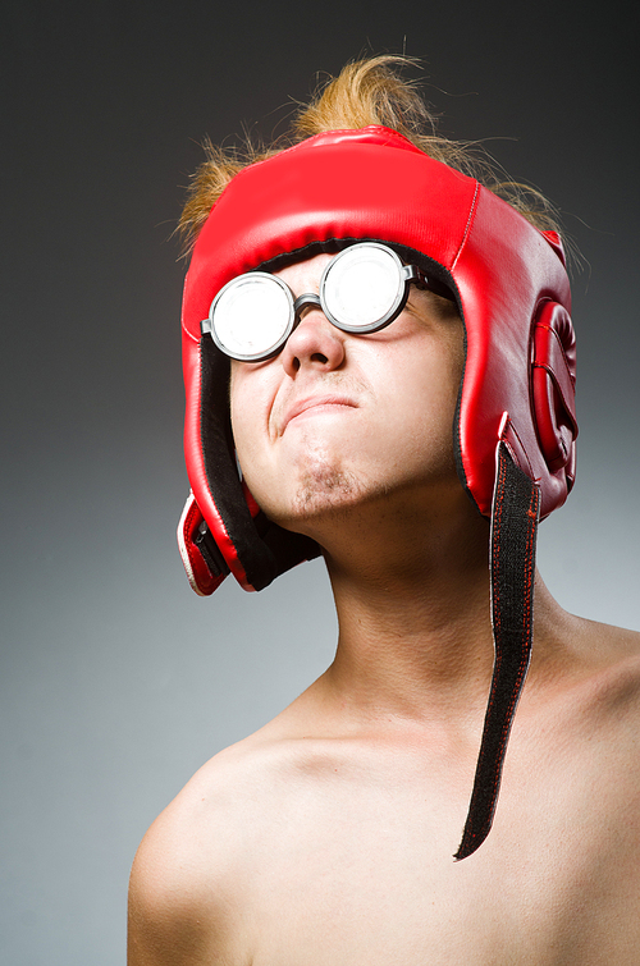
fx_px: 3415
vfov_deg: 16.1
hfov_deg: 10.7
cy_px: 483
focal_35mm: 128
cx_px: 320
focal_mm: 85
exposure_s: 1/200
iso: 100
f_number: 7.1
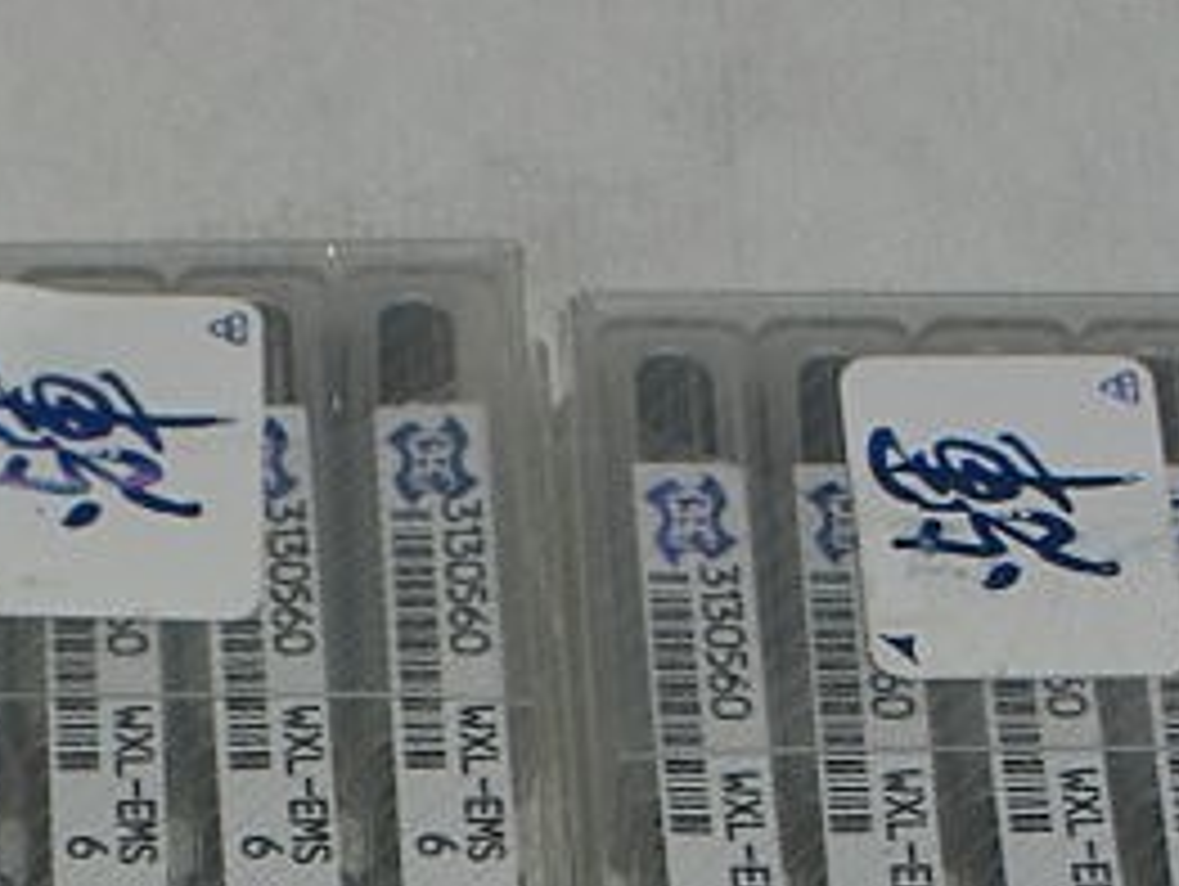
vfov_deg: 5.3
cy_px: 994
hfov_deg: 7.1
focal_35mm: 278
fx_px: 9477
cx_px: 0
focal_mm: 18.6
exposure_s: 1/60
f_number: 5.2
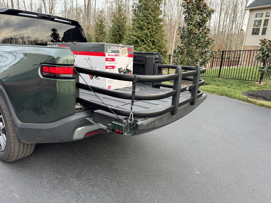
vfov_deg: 56.8
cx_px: 136
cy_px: 102
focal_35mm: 24
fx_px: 188
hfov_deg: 71.6
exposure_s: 1/121
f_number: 1.78
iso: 200
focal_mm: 6.86
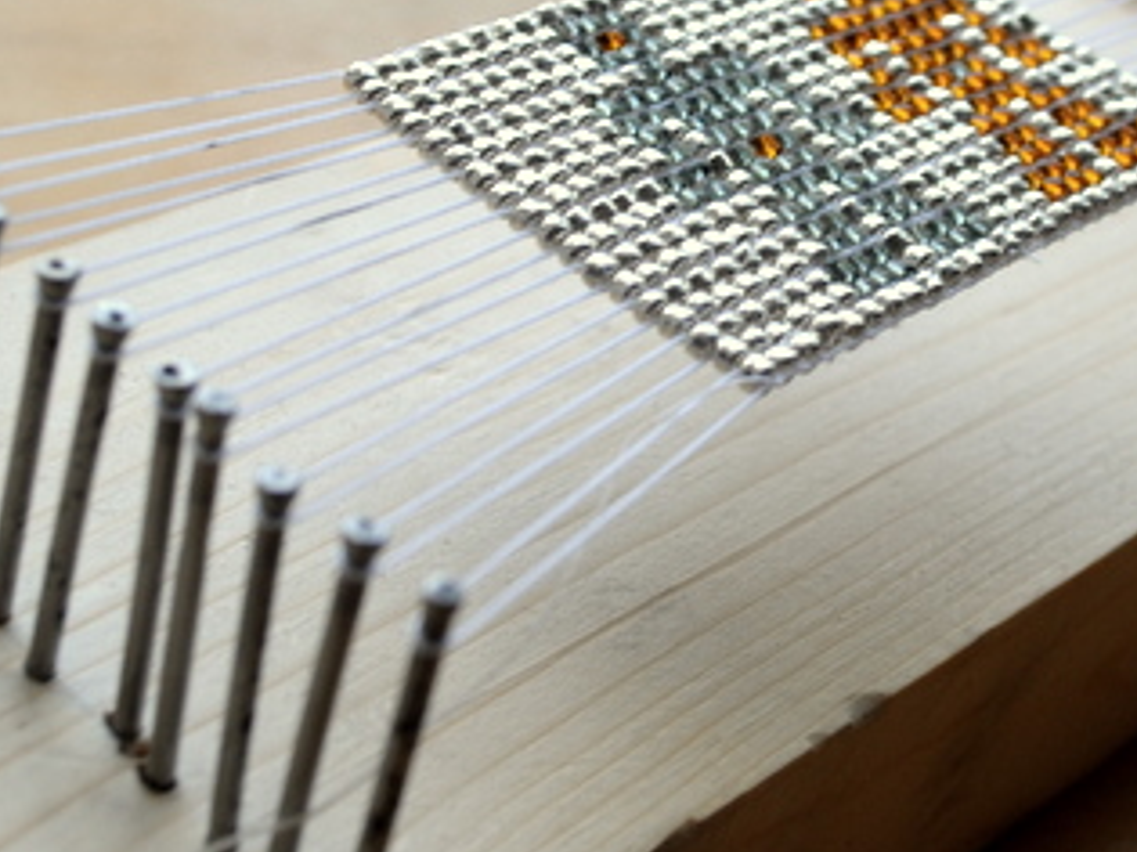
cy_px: 255
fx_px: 2692
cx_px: 899
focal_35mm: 82
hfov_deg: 23.5
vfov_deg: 17.9
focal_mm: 28
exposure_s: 1/13
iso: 200
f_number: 7.1
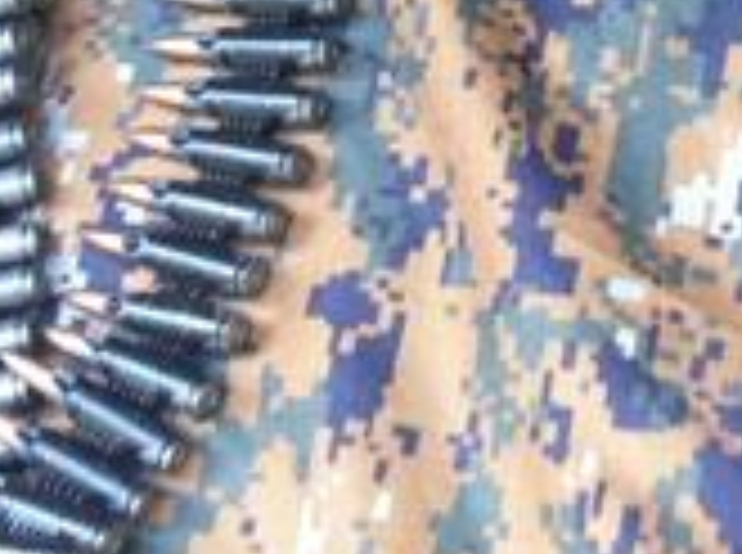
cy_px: -324
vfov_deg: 7.6
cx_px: 666
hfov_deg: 10.3
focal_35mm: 191
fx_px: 4085
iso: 100
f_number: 2.8
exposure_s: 1/100
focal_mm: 3.85
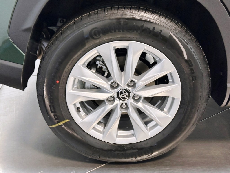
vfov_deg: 30.3
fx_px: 319
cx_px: 115
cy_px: 86
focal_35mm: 48
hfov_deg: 39.7
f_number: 1.78
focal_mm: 6.86
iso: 500
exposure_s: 1/40
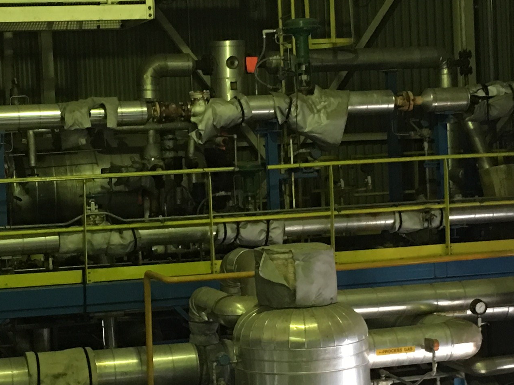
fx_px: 1366
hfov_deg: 21.2
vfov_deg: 16.1
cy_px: 207
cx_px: 157
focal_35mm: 92
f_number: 2.2
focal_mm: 4.15
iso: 50
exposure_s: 1/4
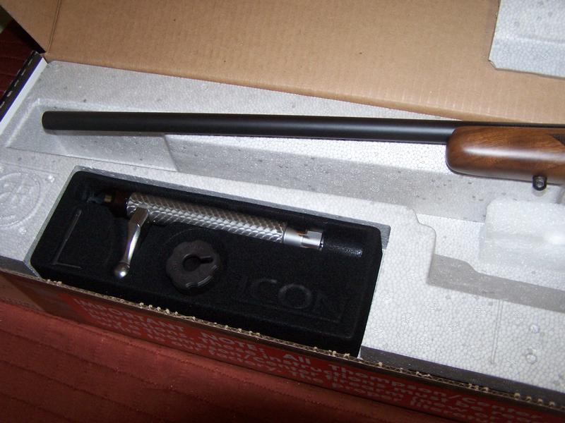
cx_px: 282
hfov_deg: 49.0
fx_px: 620
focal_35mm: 38
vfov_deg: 37.7
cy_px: 212
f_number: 2.8
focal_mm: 6.3
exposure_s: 1/60
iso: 140
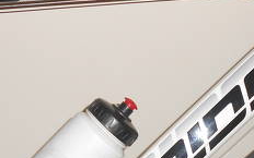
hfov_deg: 27.0
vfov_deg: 16.9
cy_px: 145
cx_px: 88
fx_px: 526
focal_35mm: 76
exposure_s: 1/25
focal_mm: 4.6
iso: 80
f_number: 3.5
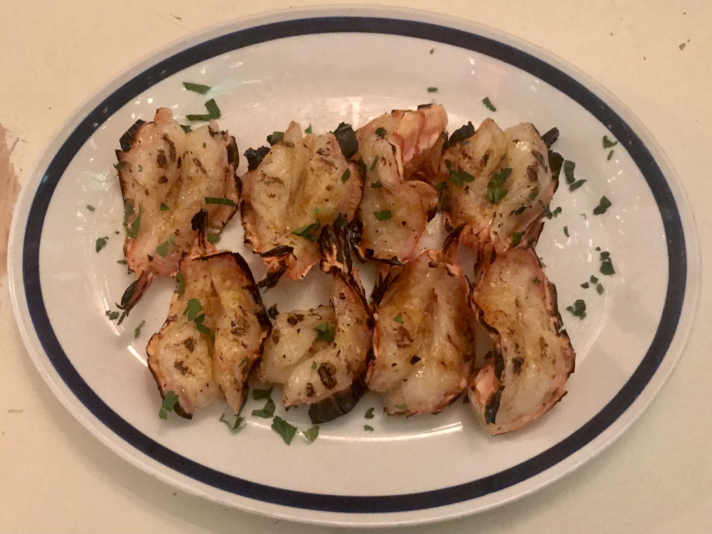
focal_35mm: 28
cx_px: 356
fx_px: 576
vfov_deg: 49.7
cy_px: 267
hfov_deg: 63.4
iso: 100
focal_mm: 3.99
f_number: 1.8
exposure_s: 1/4
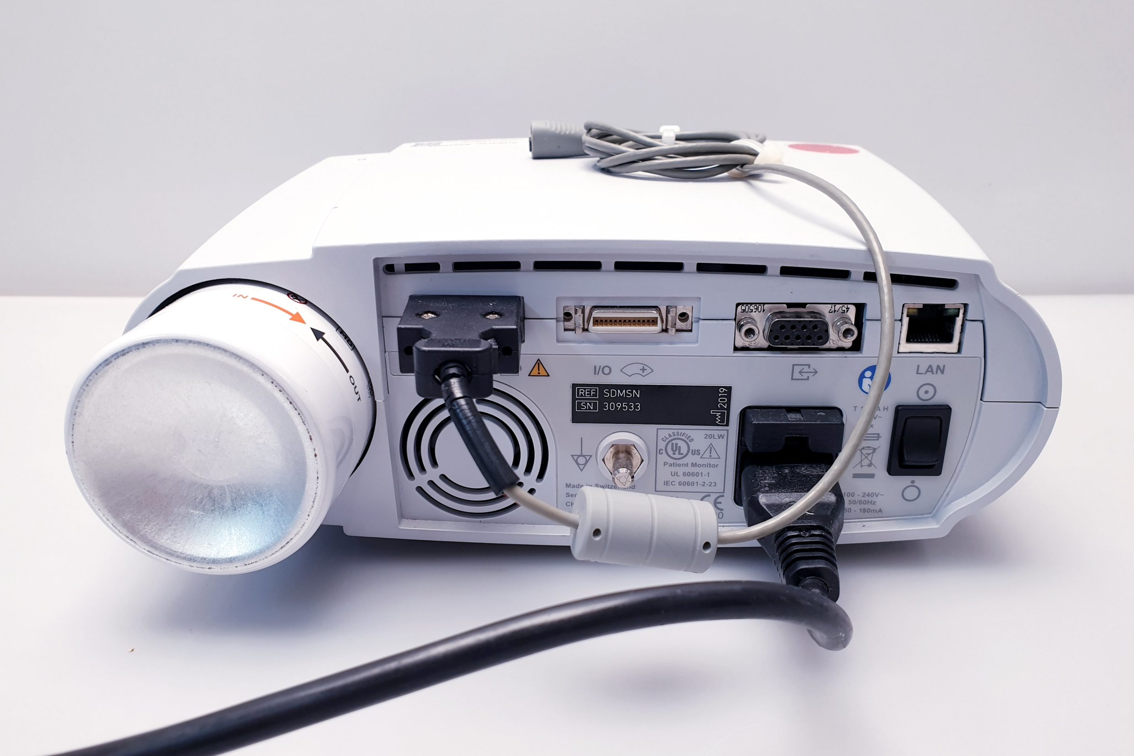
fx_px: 882
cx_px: 557
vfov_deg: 46.4
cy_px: 407
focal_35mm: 28
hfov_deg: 65.5
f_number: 2.4
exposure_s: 1/50
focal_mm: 4.3
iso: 64
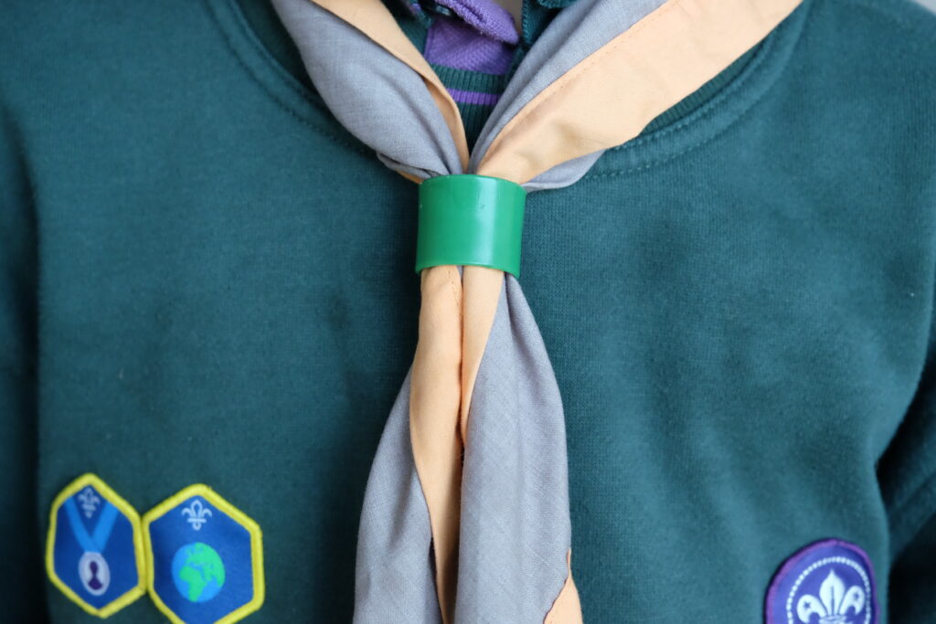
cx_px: 468
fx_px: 1820
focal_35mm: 70
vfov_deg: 19.5
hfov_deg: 28.8
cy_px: 312
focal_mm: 46.6
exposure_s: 1/180
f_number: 4
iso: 3200
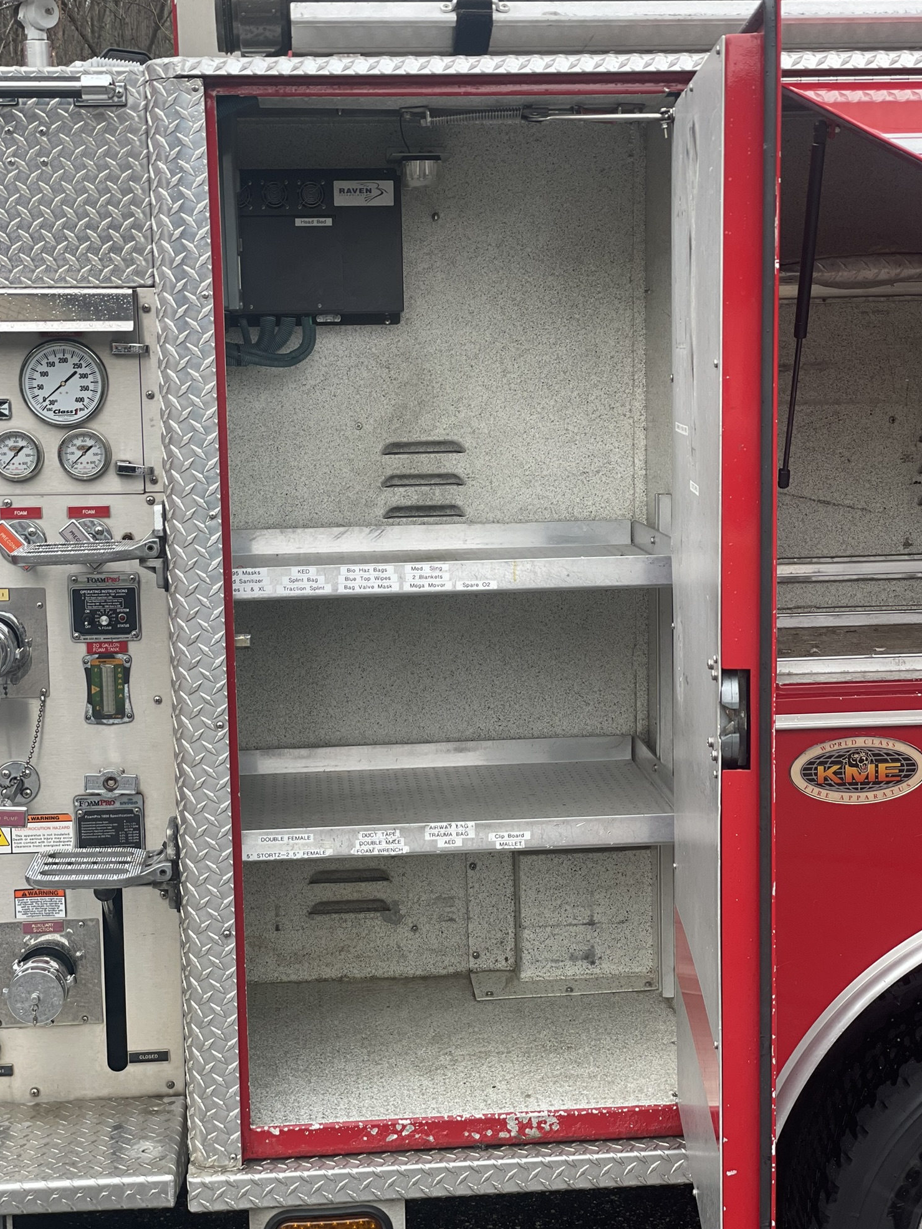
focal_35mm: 54
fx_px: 1918
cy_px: 614
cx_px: 466
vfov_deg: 35.5
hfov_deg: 27.0
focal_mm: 6
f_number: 2
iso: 64
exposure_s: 1/122
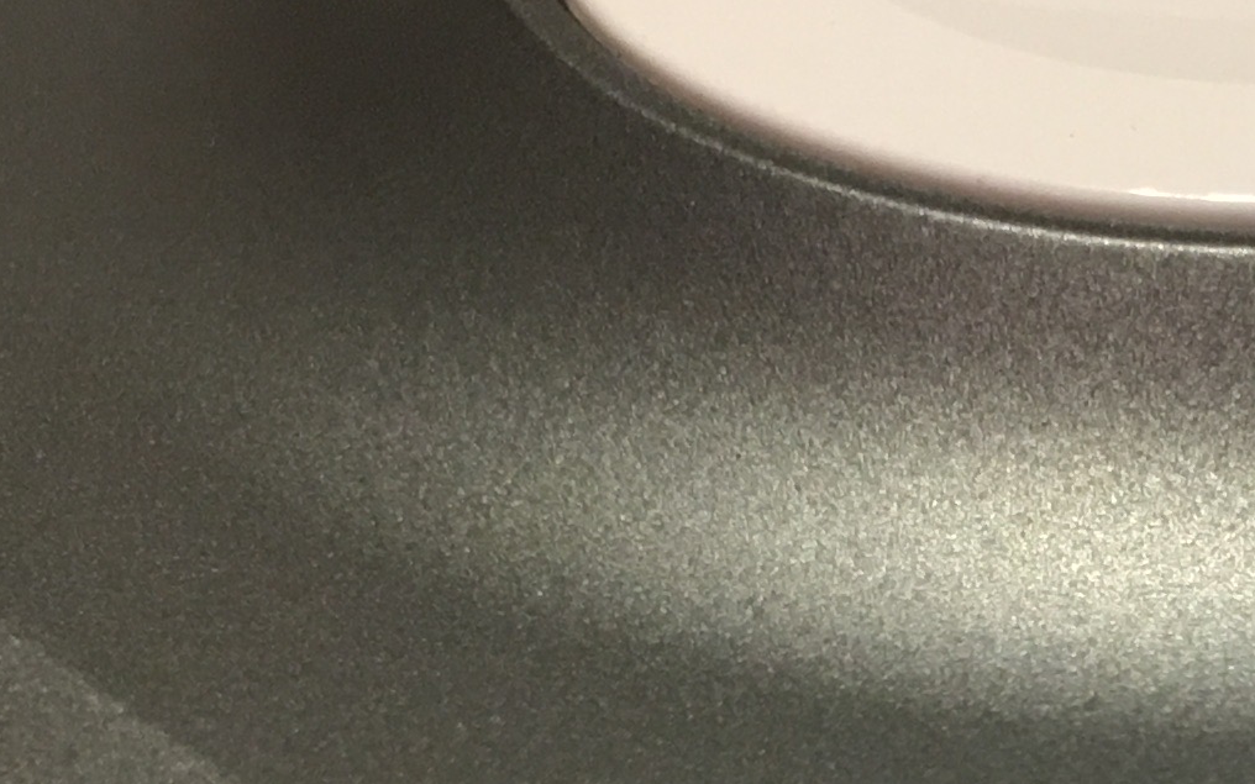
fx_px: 4173
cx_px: 1198
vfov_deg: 10.3
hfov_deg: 16.8
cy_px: 1252
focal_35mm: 122
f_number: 2.2
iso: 64
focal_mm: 4.15
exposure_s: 1/15
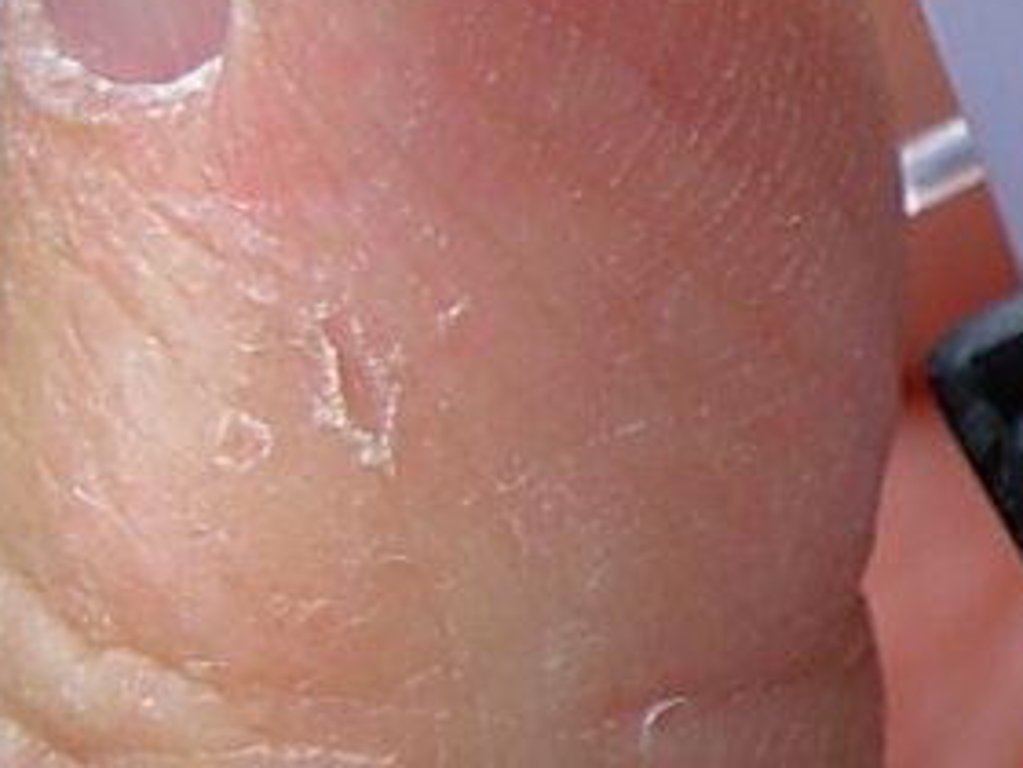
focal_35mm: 139
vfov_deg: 10.6
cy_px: 183
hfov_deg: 13.1
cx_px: 1721
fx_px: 4108
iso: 50
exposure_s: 1/264
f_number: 2.9
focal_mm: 6.3
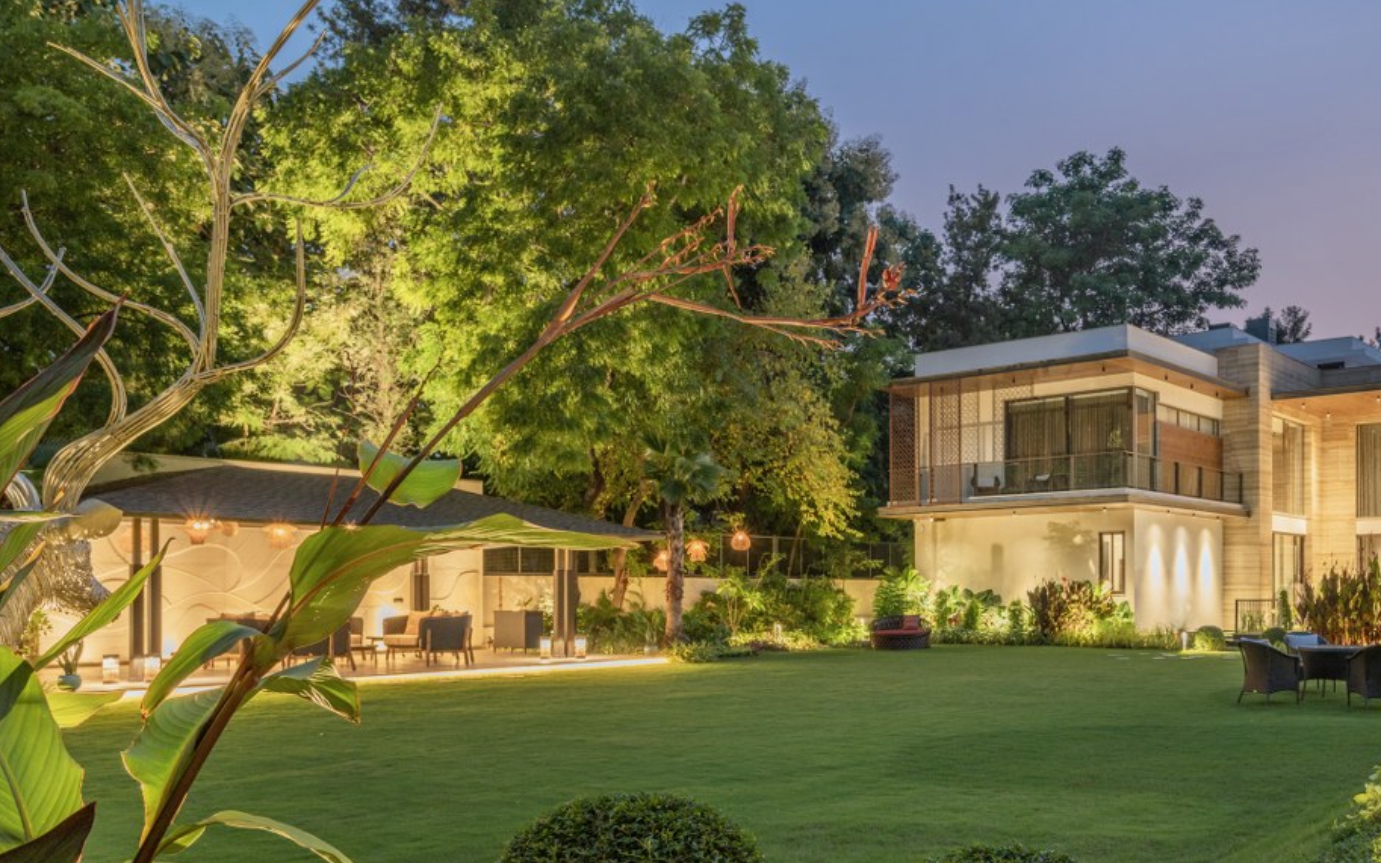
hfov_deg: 59.9
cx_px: 950
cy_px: 592
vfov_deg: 40.3
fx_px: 1156
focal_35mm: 31
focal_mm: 21.5
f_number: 9
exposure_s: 3
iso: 200
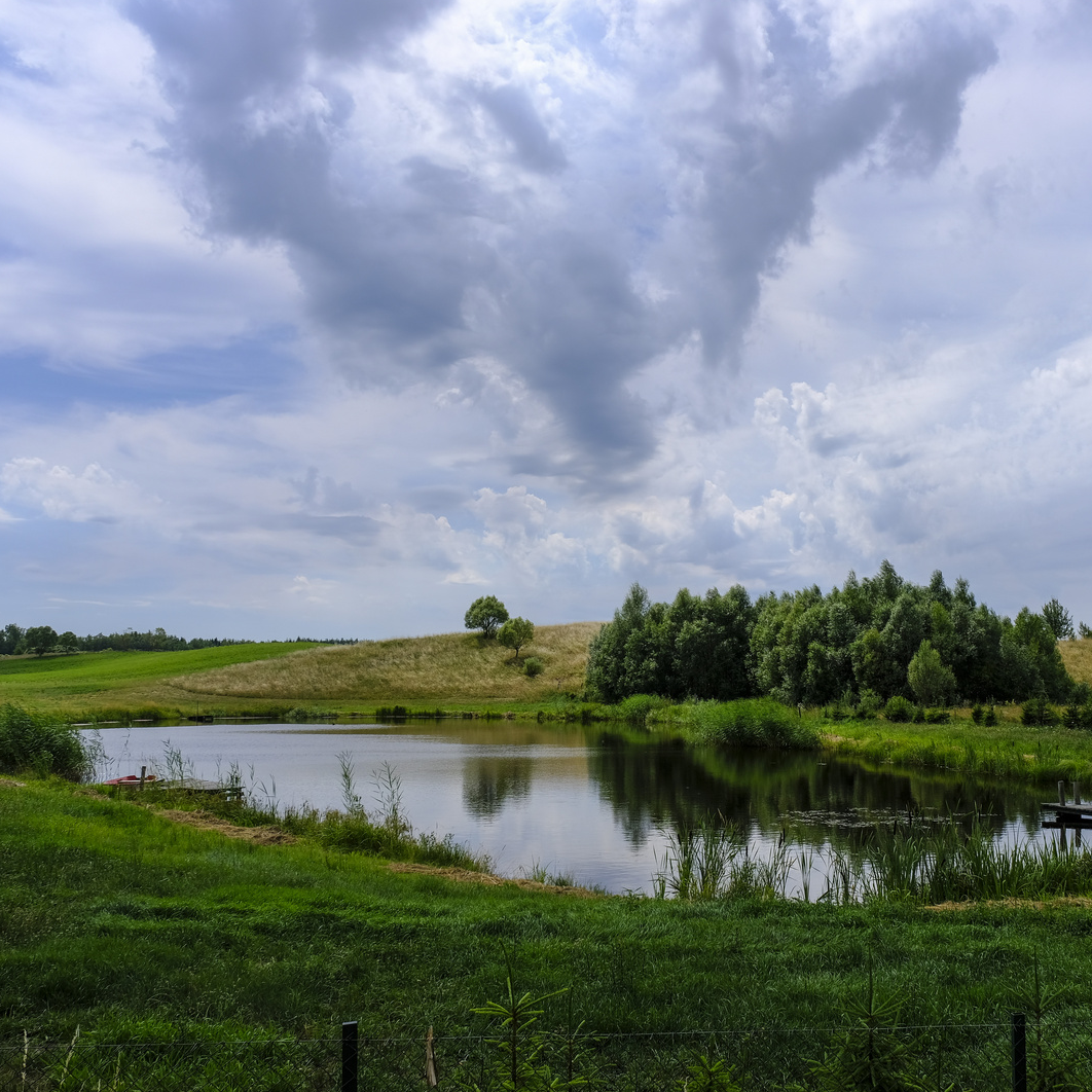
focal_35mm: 35
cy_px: 549
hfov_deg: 46.5
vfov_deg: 47.2
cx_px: 731
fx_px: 1249
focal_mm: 18
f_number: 5.6
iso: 200
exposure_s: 1/1500
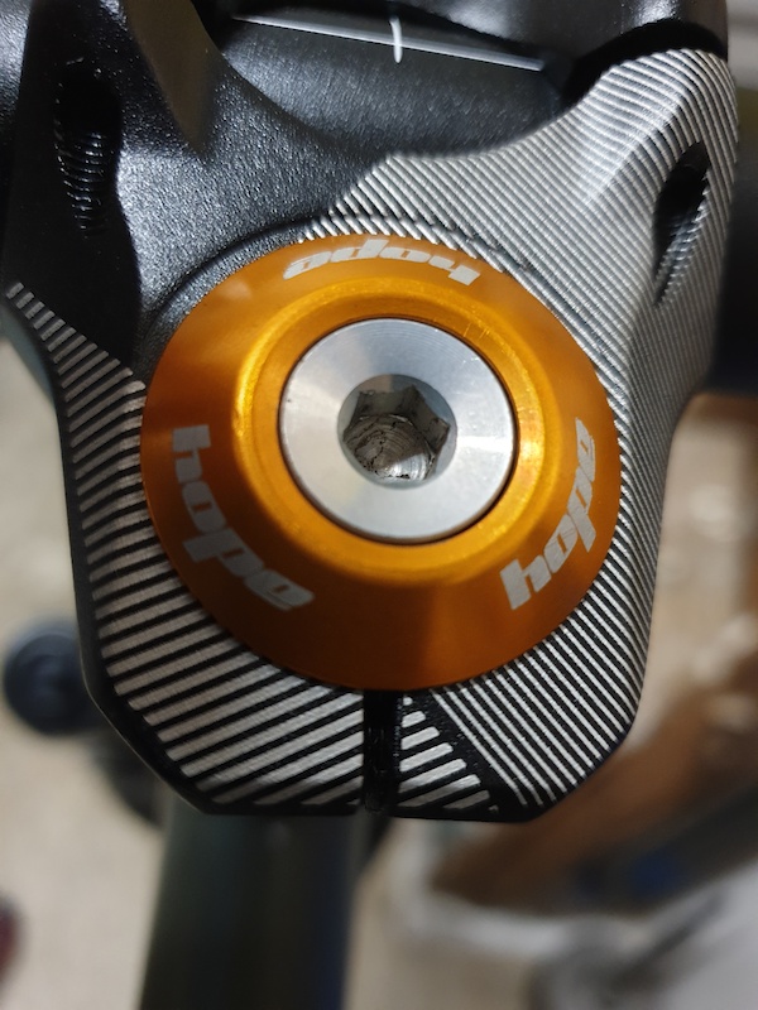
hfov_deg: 53.1
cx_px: 379
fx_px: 759
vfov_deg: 67.3
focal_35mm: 26
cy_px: 505
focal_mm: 4.3
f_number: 1.5
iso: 250
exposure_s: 1/16
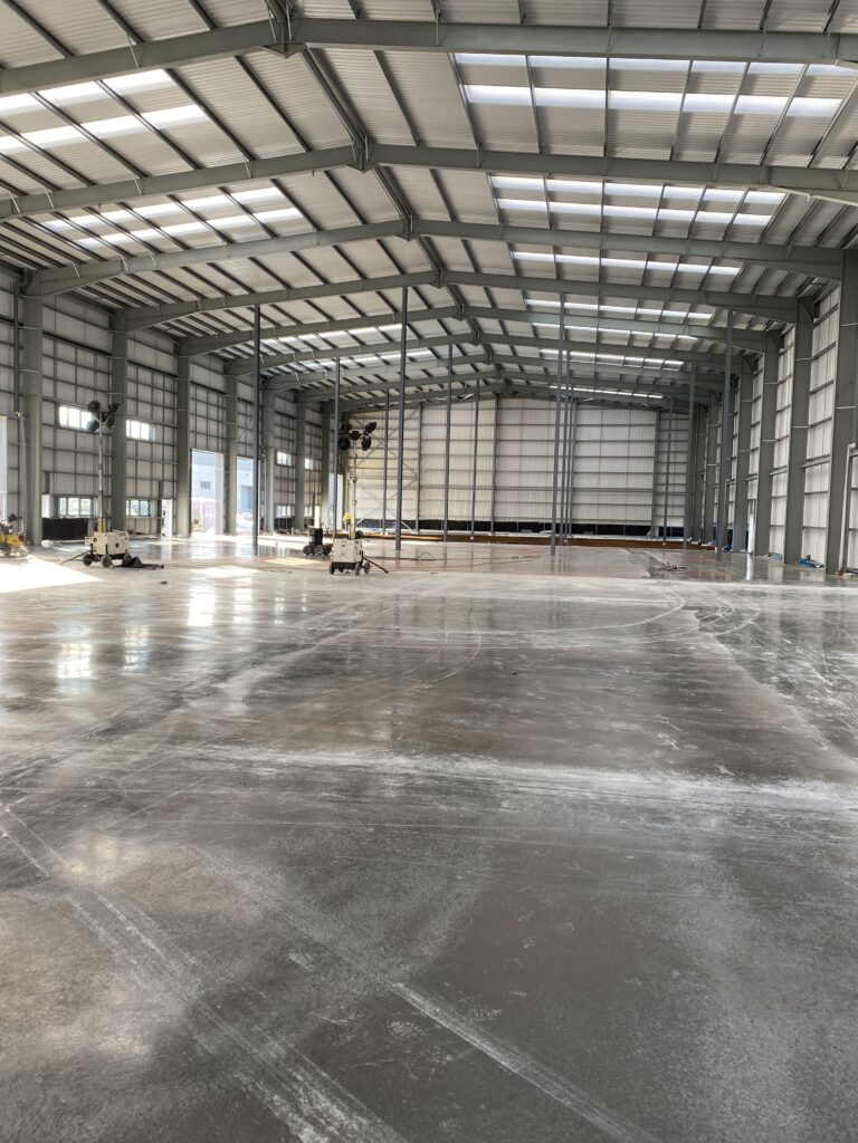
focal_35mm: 26
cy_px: 572
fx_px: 859
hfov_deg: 53.1
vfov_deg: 67.3
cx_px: 429
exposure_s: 1/121
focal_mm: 4.25
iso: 64
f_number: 1.8
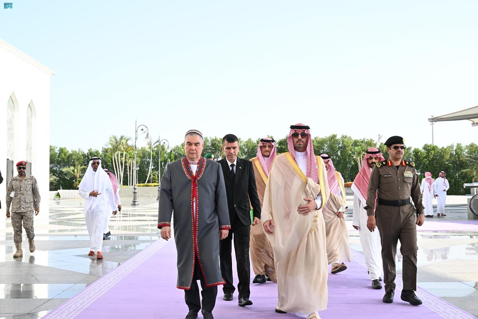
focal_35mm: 46
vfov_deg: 29.2
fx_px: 611
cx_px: 239
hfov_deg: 42.7
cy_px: 160
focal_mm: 46
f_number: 13
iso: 2000
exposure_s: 1/640
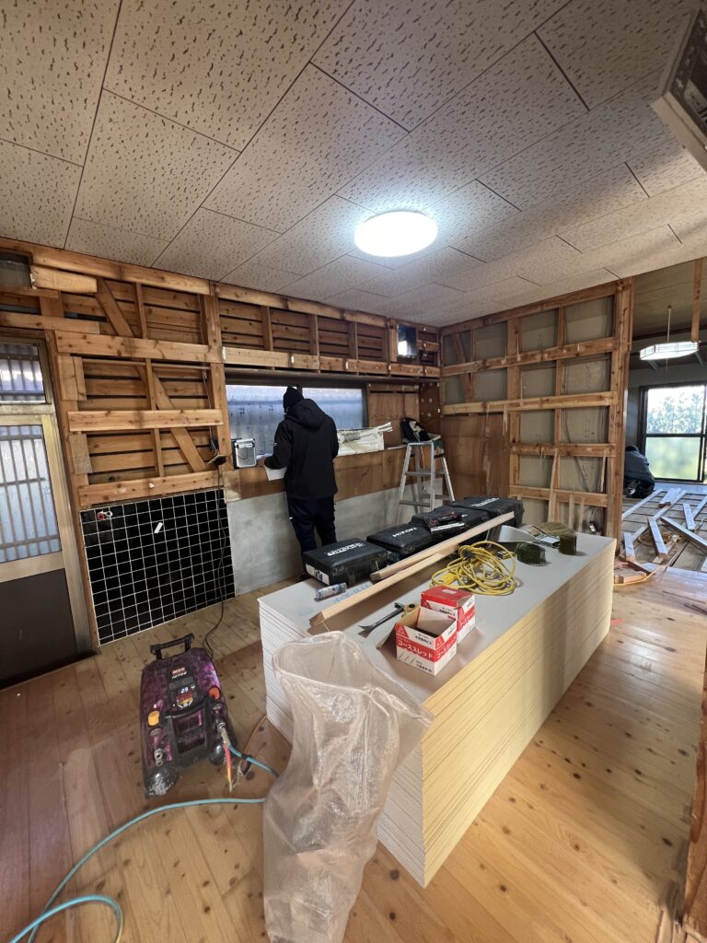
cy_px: 472
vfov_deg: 106.2
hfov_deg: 89.9
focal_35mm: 13
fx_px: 354
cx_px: 354
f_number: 1.8
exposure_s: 1/99
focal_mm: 1.57
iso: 250
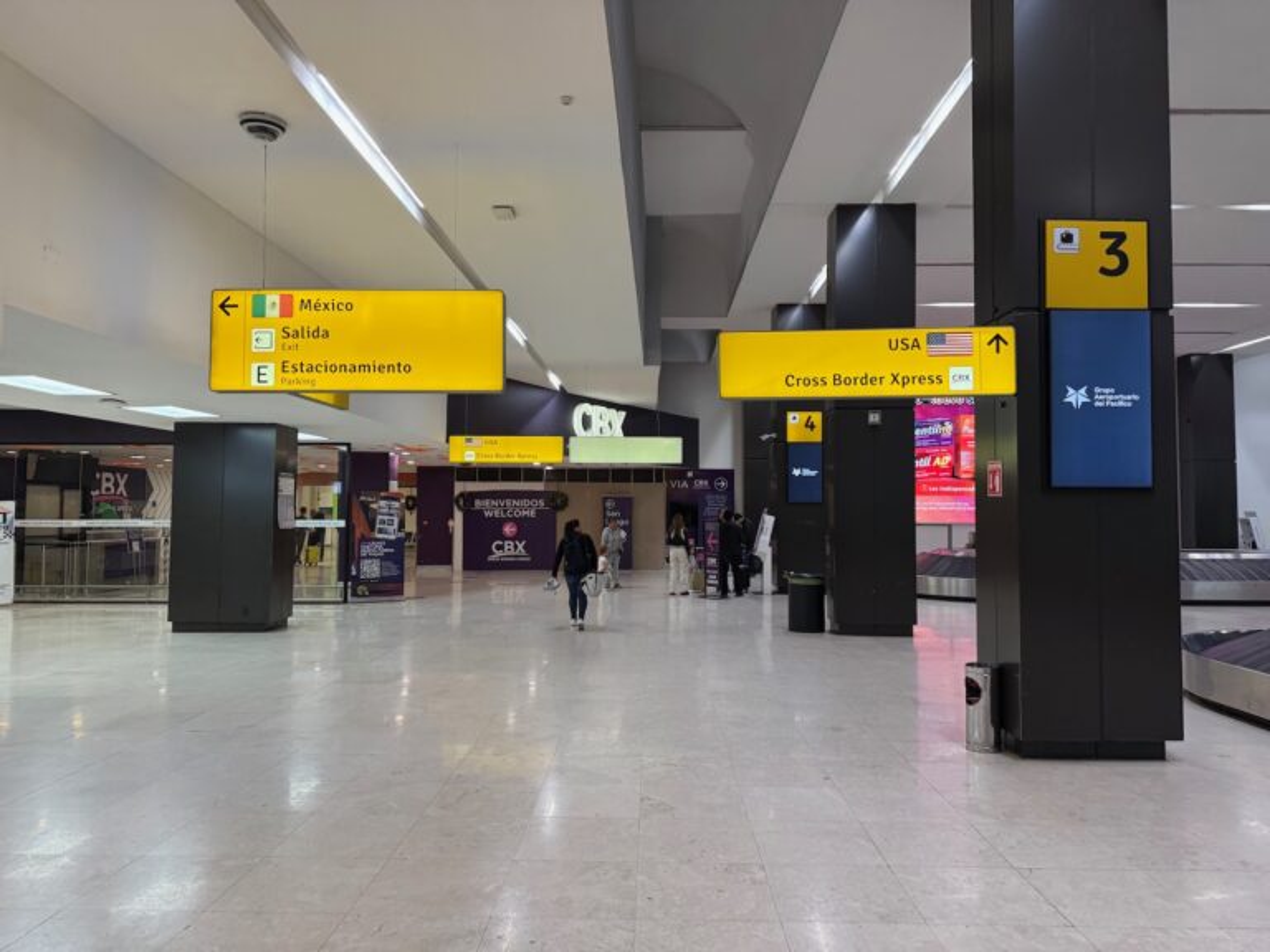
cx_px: 635
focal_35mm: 24
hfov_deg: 71.6
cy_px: 476
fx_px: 881
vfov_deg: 56.8
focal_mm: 6.76
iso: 160
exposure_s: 1/120
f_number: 1.78
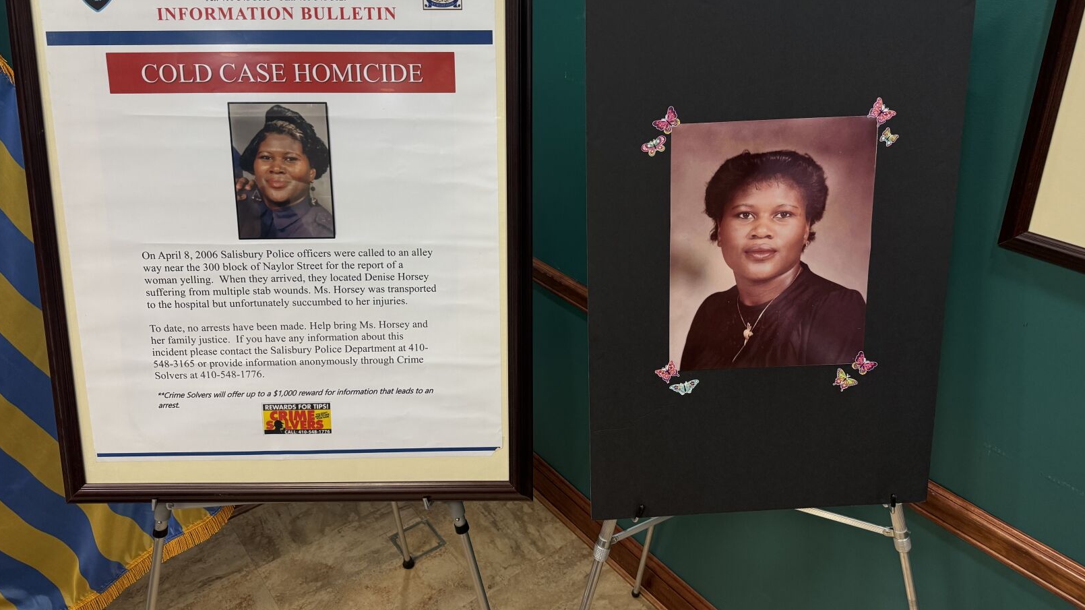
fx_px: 777
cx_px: 531
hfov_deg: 69.9
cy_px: 224
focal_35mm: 27
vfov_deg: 42.5
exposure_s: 1/120
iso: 200
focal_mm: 6.76
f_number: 1.78
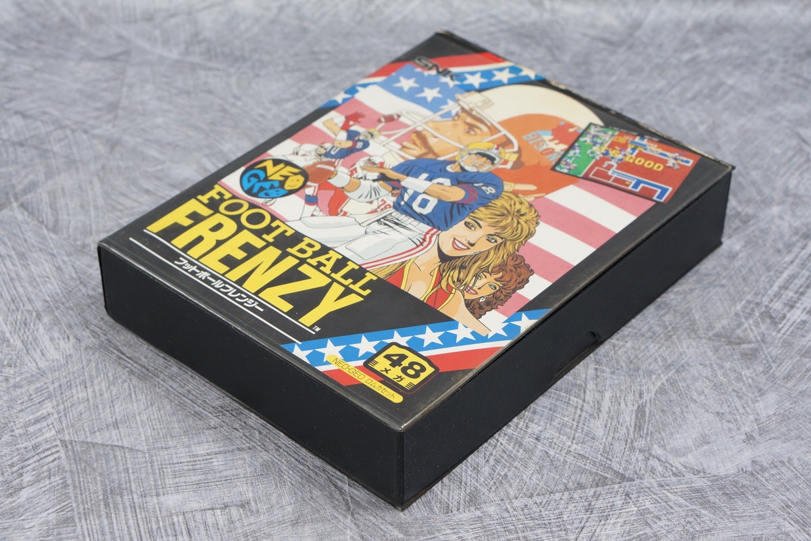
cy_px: 270
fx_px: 1689
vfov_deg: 18.2
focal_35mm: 75
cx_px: 406
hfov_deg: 27.0
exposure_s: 1/80
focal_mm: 50
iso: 800
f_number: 6.3
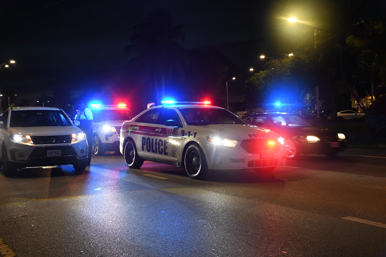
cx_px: 193
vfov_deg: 33.4
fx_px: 429
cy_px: 128
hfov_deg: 48.5
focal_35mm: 40
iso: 1600
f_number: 4
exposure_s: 1/40
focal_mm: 27
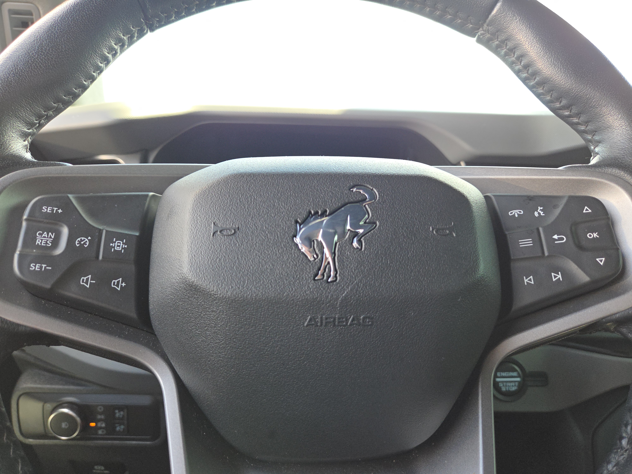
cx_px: 316
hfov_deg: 73.9
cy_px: 237
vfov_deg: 58.9
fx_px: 420
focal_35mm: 23
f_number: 1.8
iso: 80
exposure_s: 1/180
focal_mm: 5.4
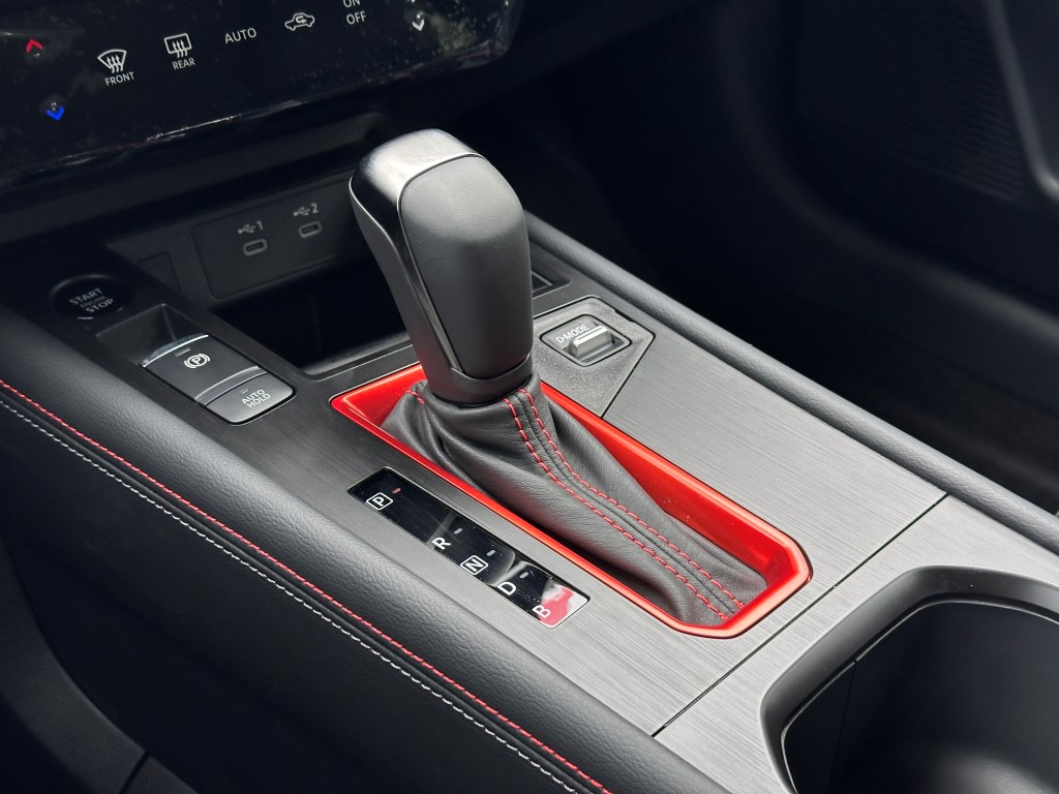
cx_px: 530
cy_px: 397
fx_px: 1468
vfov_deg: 30.3
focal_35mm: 48
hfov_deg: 39.7
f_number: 1.78
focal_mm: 6.86
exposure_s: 1/106
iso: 80
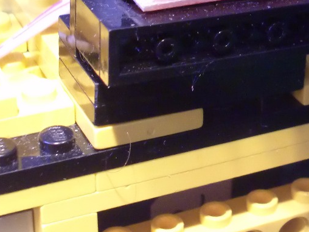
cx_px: 303
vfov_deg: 12.0
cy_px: 12
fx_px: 1089
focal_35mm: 122
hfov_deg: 15.9
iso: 400
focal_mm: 7.6
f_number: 3.1
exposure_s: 1/25
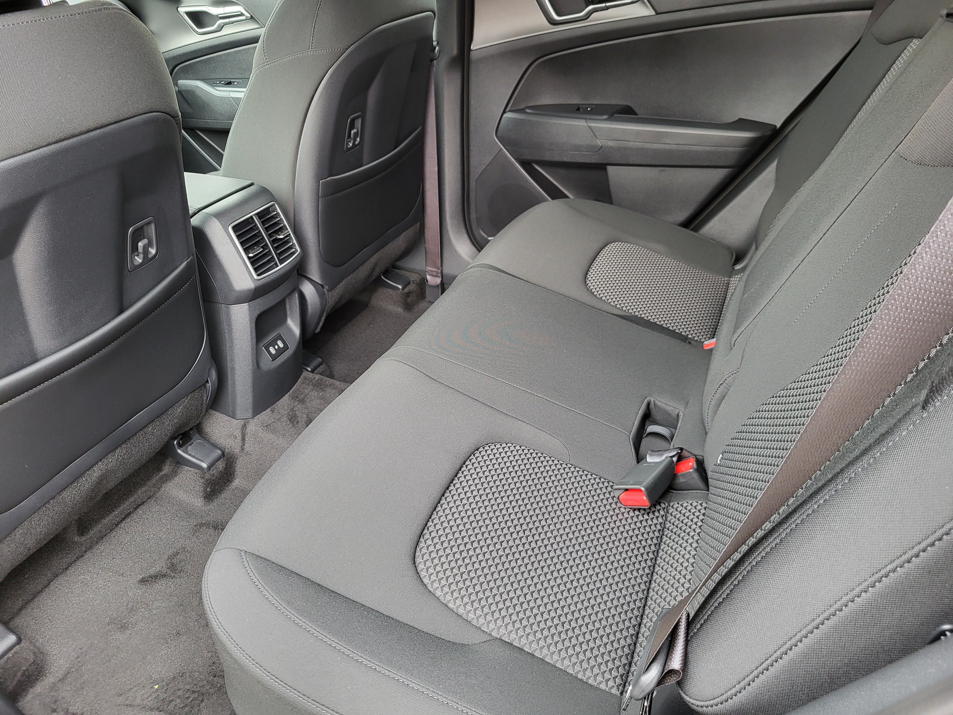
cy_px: 358
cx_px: 476
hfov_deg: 67.3
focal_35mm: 26
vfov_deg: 53.1
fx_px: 716
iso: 200
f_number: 1.8
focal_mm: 5.4
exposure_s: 1/60
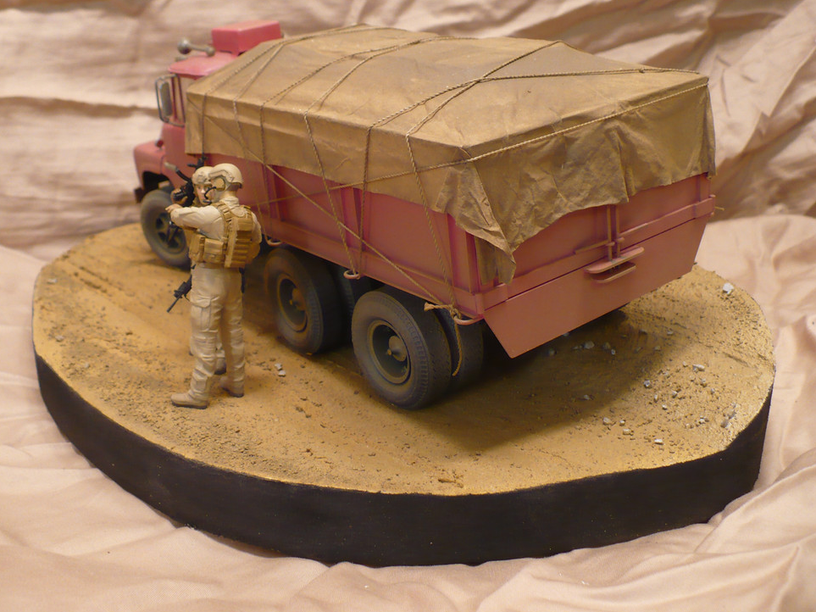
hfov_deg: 45.7
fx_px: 966
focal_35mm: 41
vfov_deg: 35.1
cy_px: 279
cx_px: 372
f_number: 2.8
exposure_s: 1/13
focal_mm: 6.1
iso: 200
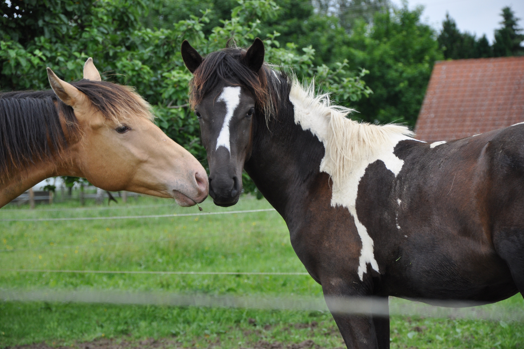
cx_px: 263
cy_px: 174
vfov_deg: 8.7
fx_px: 2307
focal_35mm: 159
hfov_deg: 13.0
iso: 400
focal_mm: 105
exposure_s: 1/250
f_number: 5.6
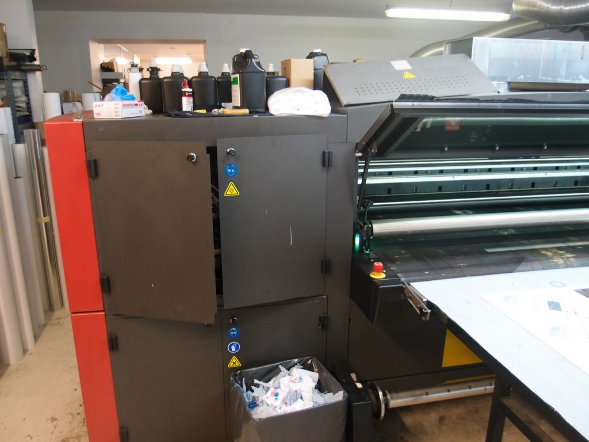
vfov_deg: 49.7
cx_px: 294
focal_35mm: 28
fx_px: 476
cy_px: 221
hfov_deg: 63.4
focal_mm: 6
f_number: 1.8
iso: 200
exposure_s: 1/40
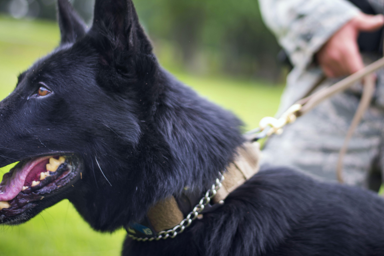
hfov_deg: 25.3
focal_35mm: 80
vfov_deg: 17.0
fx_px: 854
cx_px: 229
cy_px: 64
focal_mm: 50
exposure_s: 1/250
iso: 50
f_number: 1.8
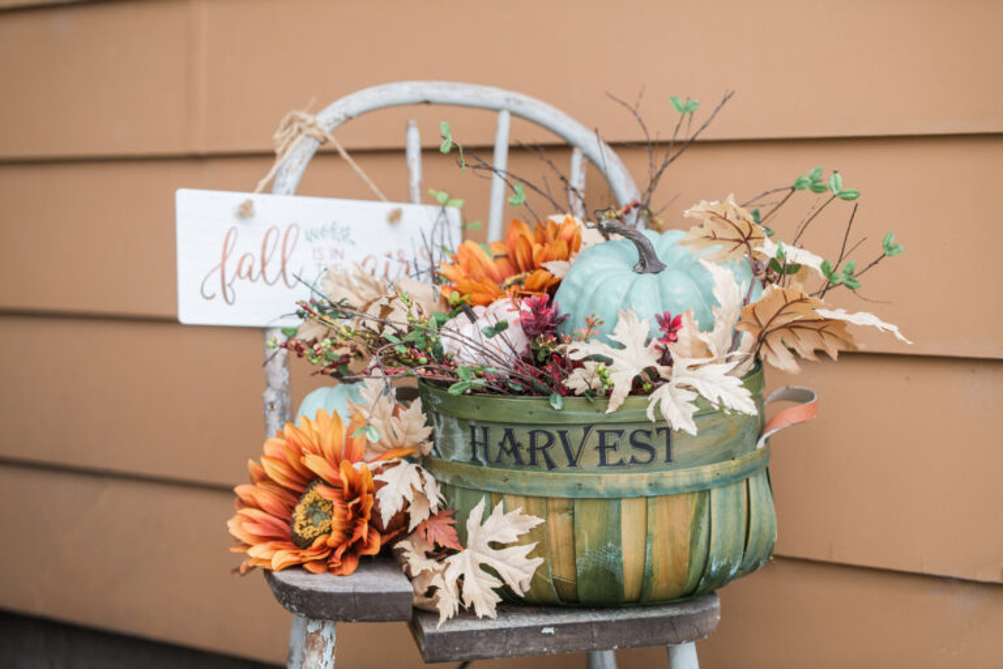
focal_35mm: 80
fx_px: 2229
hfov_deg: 25.4
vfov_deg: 17.1
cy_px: 334
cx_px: 502
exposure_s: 1/200
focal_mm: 80
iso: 250
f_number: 3.2
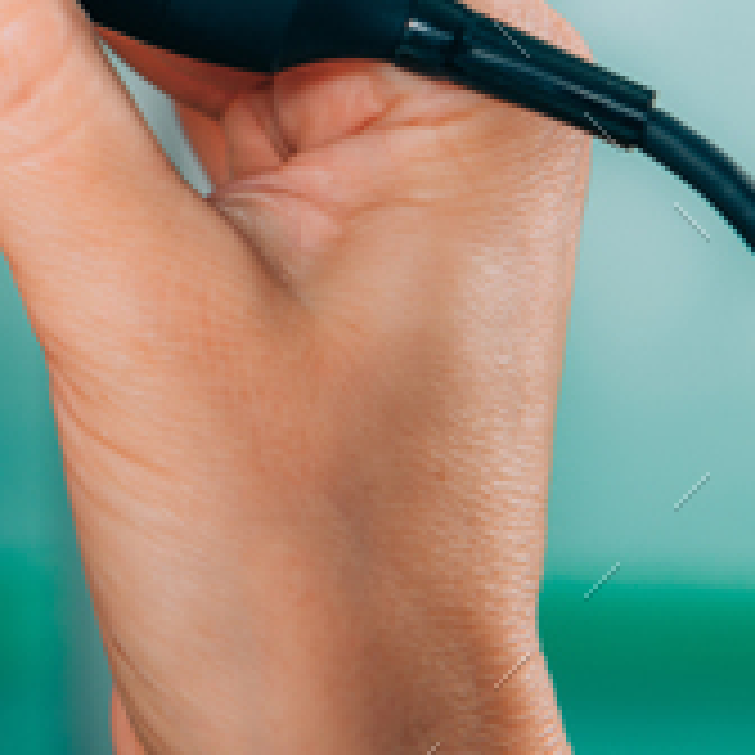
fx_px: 4047
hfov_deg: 10.1
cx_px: -544
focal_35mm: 164
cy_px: -108
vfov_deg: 10.5
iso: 100
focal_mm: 55
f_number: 4.5
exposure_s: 1/125
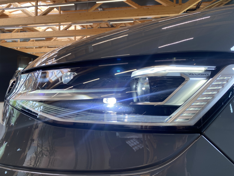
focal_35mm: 26
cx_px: 117
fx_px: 176
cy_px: 88
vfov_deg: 53.1
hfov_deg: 67.3
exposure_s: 1/108
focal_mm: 4.25
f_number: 1.8
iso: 40
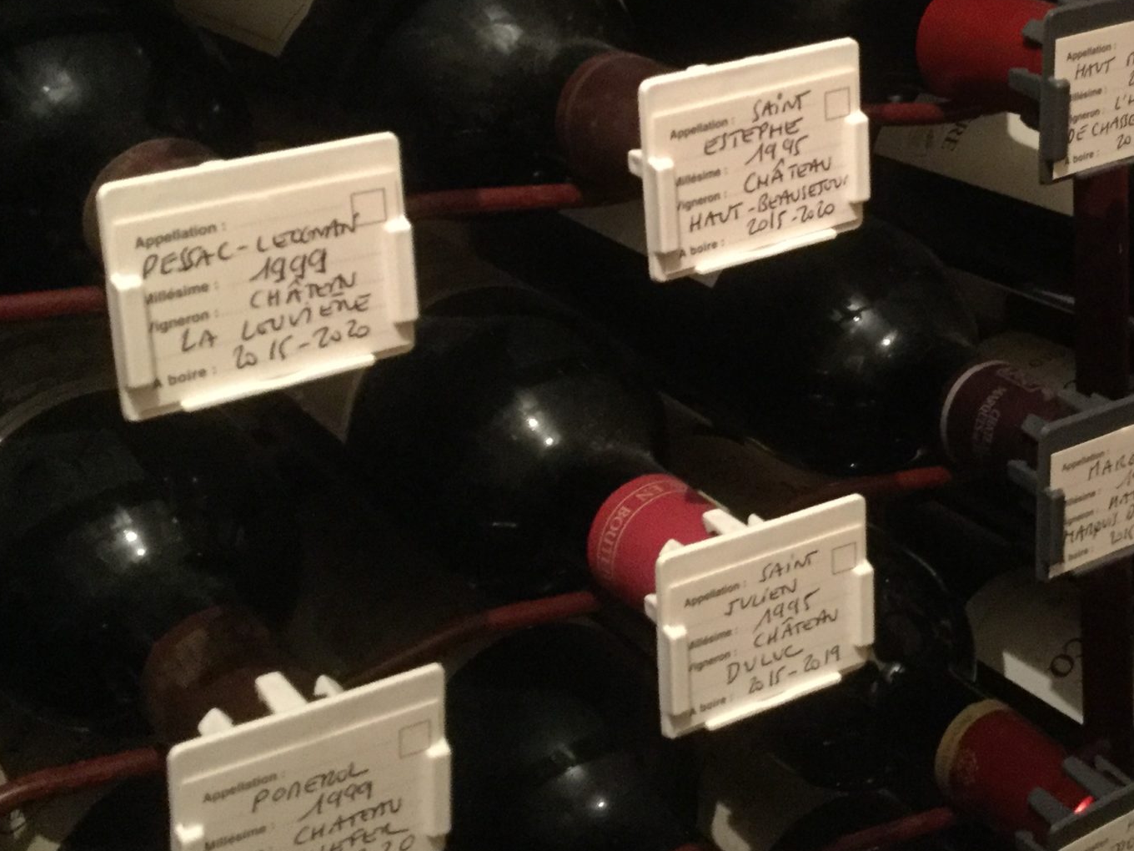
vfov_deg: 24.7
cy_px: 144
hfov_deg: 32.8
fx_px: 1900
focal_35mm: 58
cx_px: 803
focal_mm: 3.3
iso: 400
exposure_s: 1/17
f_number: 2.4
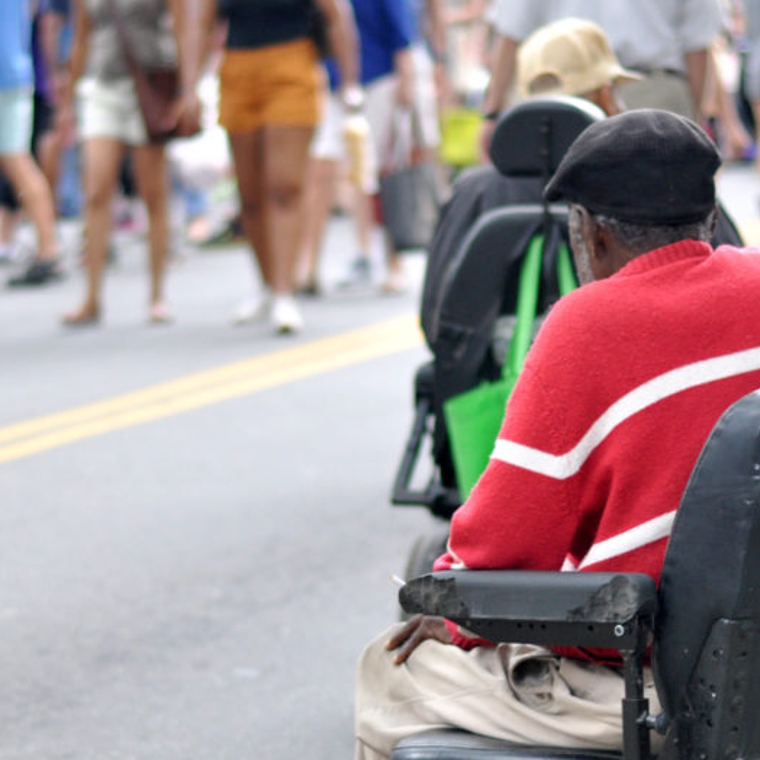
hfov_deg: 10.3
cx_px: 312
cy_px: 592
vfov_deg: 10.3
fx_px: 4223
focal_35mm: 170
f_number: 1.8
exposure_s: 1/400
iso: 400
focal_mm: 50
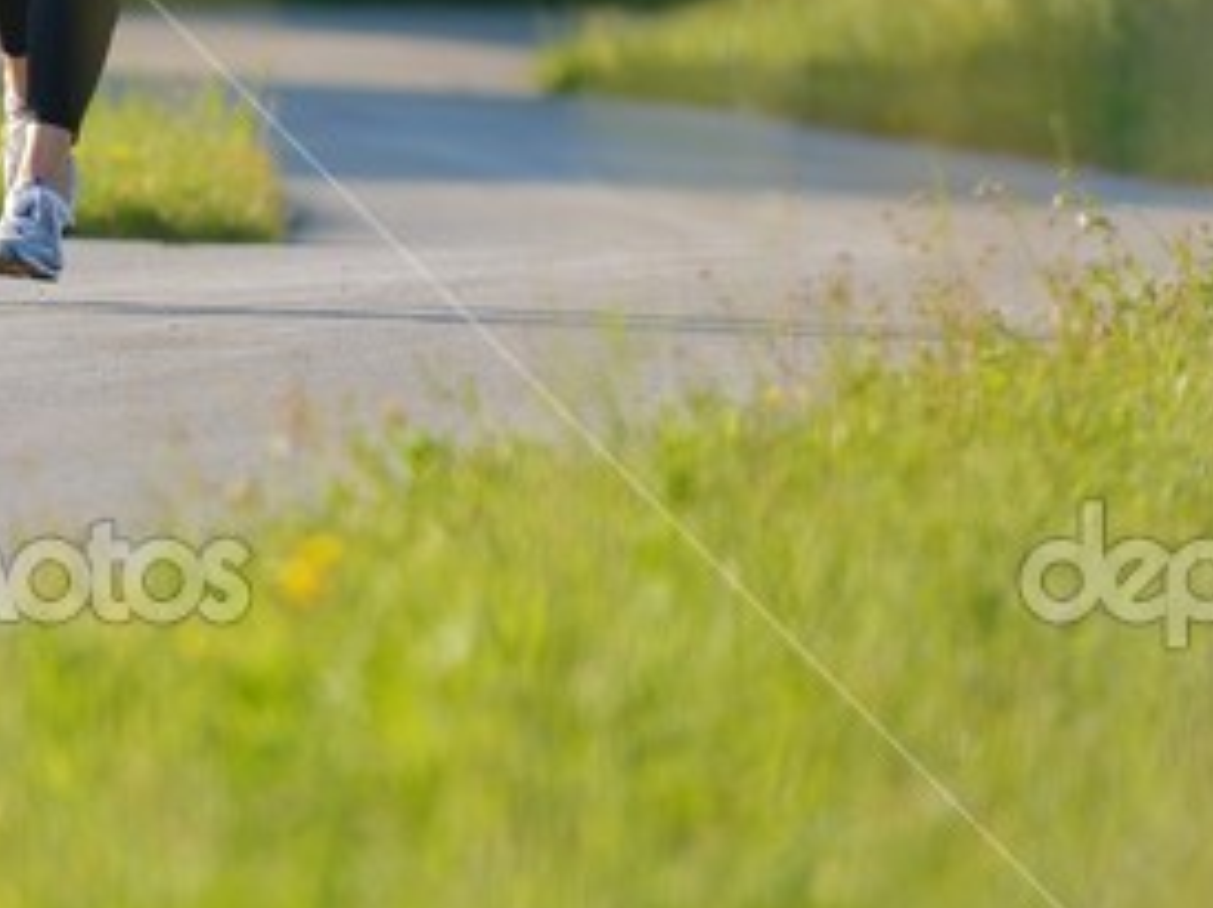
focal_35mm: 719
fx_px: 25173
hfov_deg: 2.8
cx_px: -157
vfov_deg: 2.1
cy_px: -308
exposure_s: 1/1000
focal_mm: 200
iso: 160
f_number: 4.5
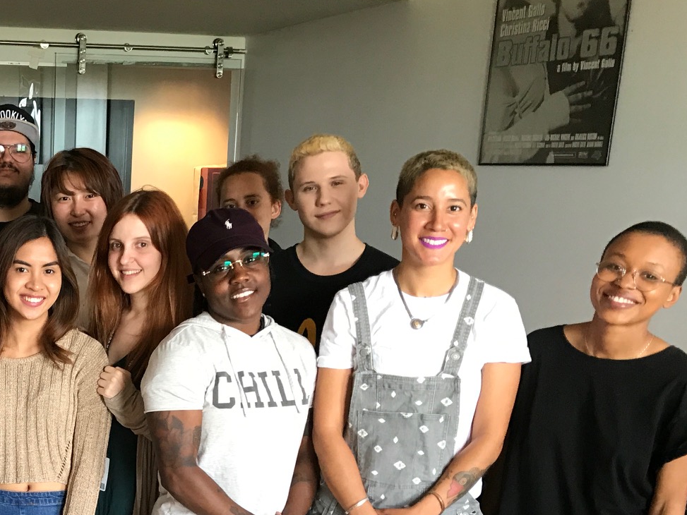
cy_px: 495
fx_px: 1151
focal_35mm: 58
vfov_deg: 24.3
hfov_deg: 30.8
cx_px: 0
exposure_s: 1/30
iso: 40
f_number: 1.8
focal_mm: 3.99
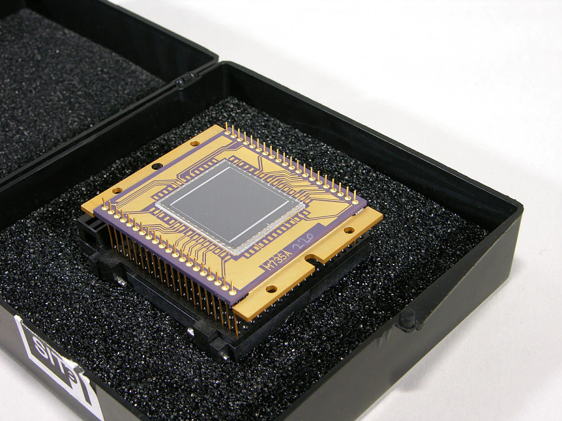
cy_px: 210
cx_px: 281
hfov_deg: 31.2
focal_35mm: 62
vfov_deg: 23.7
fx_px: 1007
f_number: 5.7
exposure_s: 1/120
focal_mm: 15.7
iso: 50
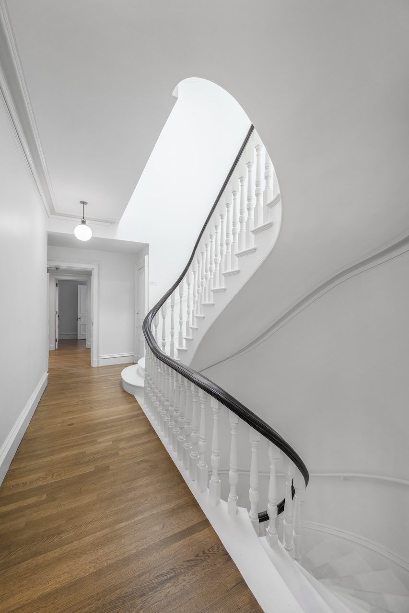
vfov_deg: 104.3
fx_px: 239
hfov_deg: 81.2
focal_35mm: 14
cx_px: 204
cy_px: 306
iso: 100
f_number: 8
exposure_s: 1/10
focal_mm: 14
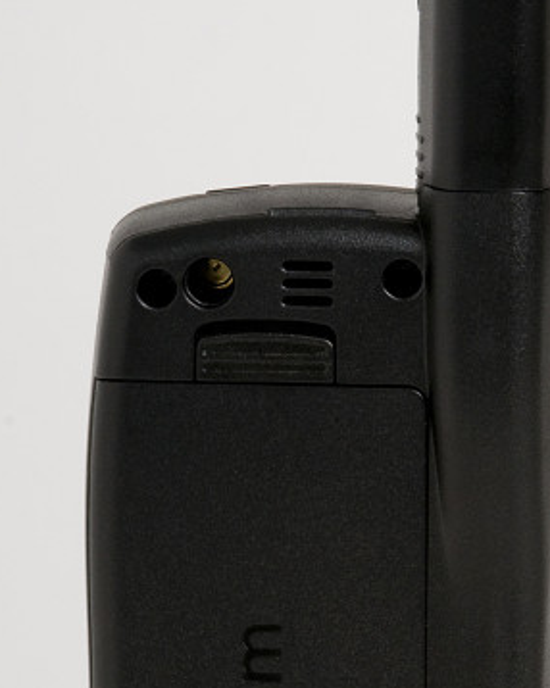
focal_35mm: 724
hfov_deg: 2.1
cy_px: 625
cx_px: 348
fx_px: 14744
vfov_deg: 2.7
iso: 200
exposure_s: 1/200
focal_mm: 180
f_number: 16
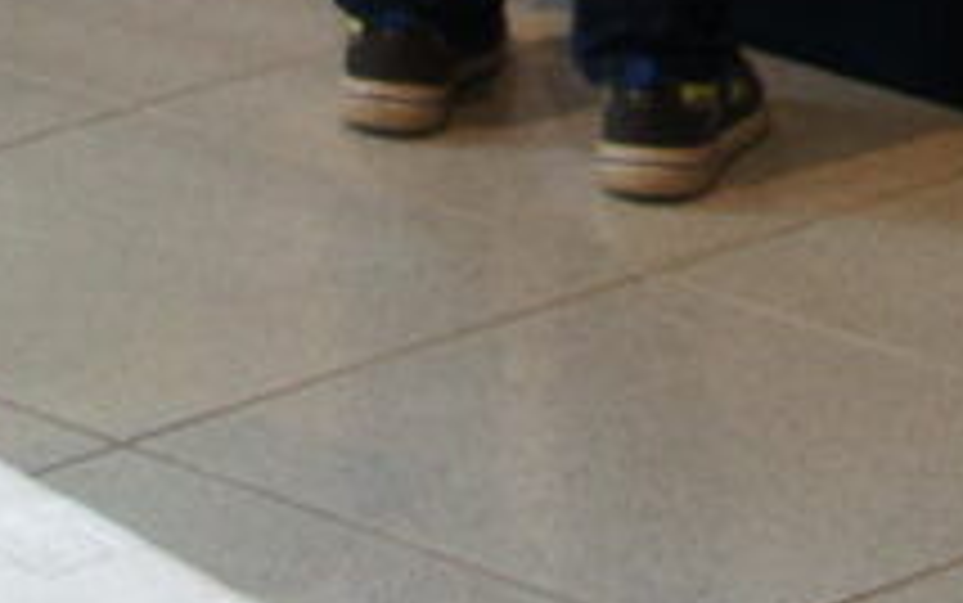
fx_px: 8624
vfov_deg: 3.8
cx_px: 608
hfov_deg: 6.4
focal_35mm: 328
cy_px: -1580
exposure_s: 1/80
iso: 500
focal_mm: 45
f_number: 4.5
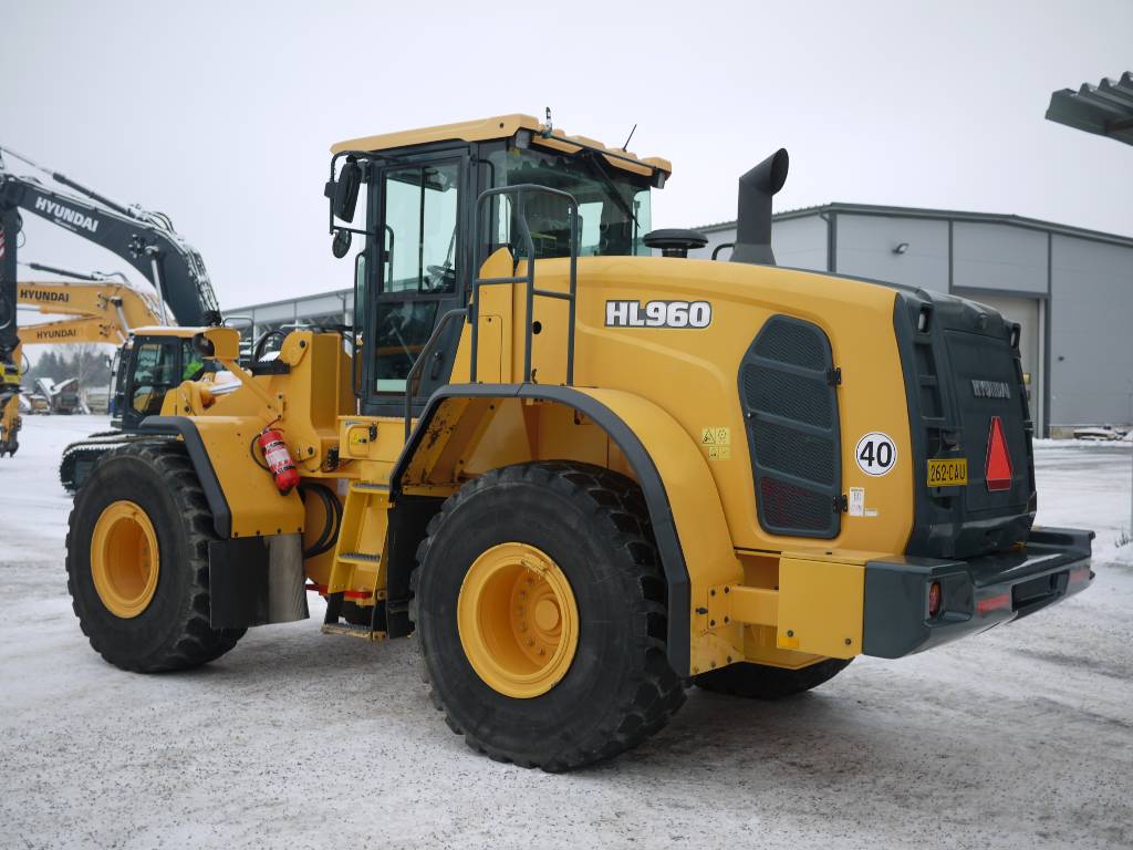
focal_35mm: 40
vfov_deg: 36.0
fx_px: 1309
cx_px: 566
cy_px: 425
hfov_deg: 46.8
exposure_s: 1/100
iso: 100
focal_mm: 20
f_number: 1.7
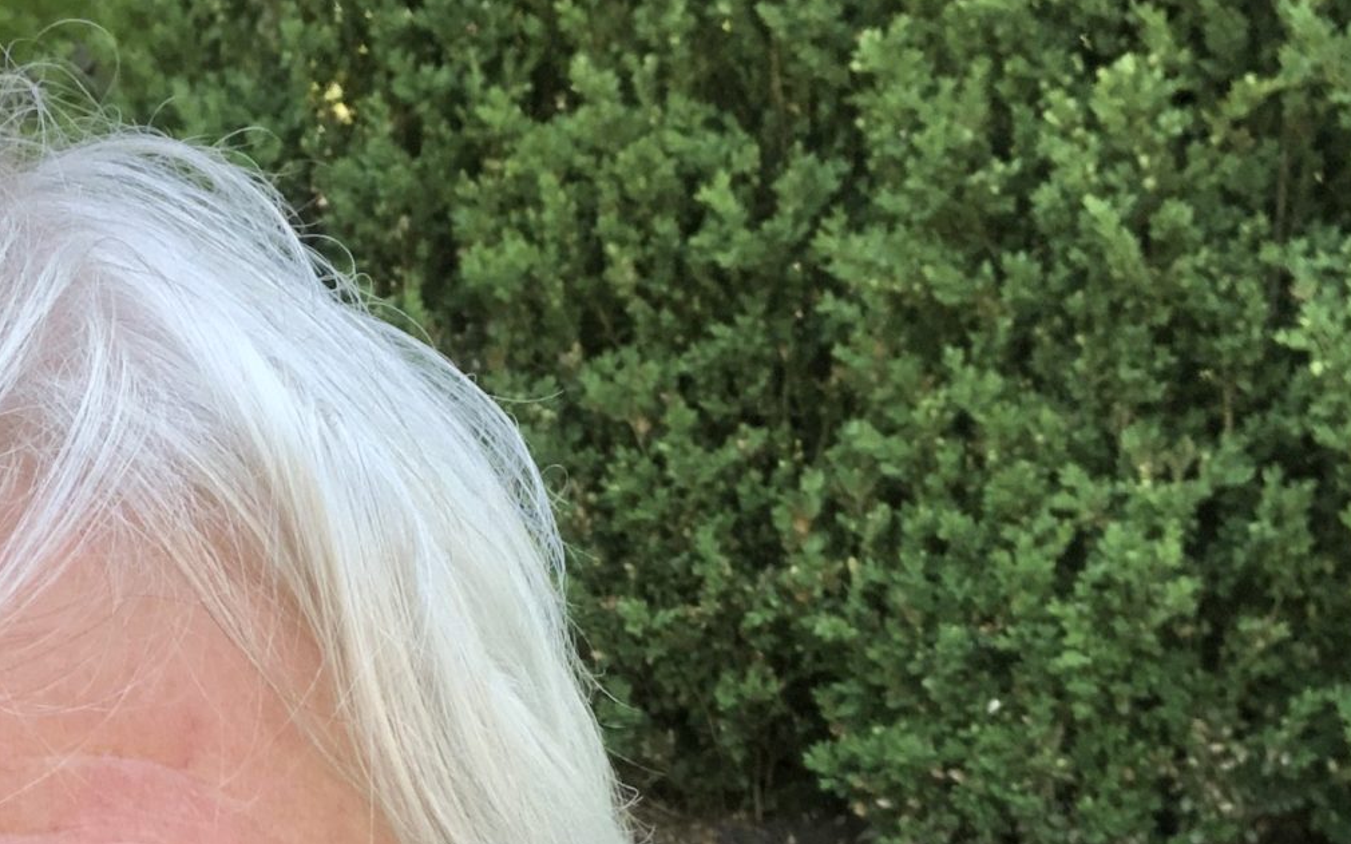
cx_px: 401
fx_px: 3166
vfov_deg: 14.6
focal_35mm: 86
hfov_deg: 23.9
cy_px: 1047
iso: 40
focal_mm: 2.87
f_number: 2.2
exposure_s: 1/120
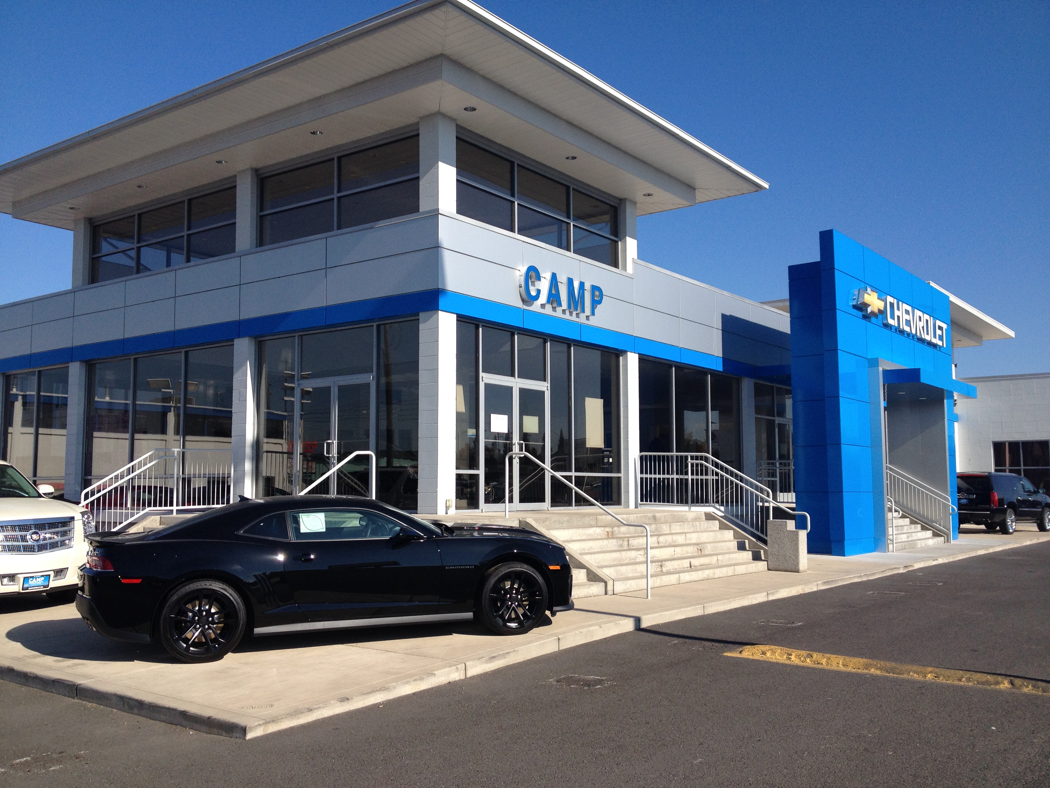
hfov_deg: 52.6
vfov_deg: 40.7
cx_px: 525
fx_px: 1062
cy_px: 394
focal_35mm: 35
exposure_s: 1/1783
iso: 50
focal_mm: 4.28
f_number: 2.4
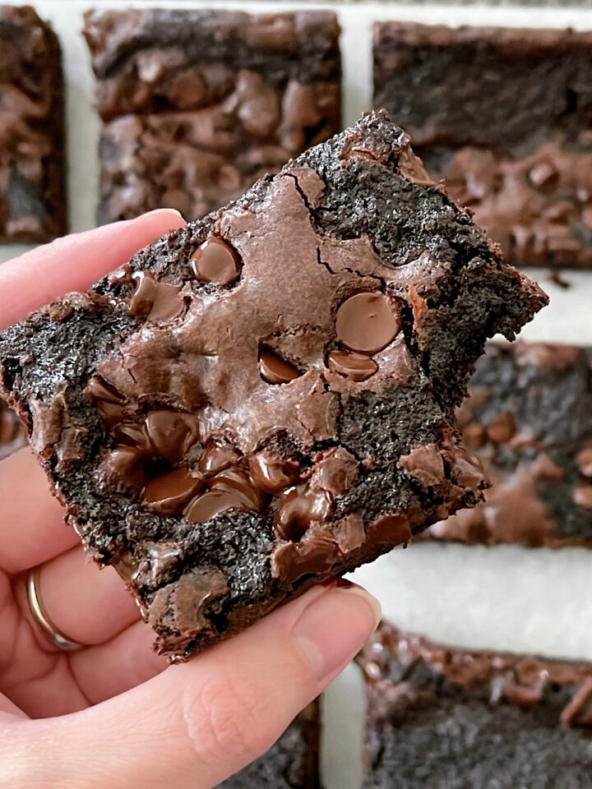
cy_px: 394
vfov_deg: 56.8
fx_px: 730
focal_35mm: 32
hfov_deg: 44.2
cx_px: 296
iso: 1000
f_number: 1.6
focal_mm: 5.1
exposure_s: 1/103
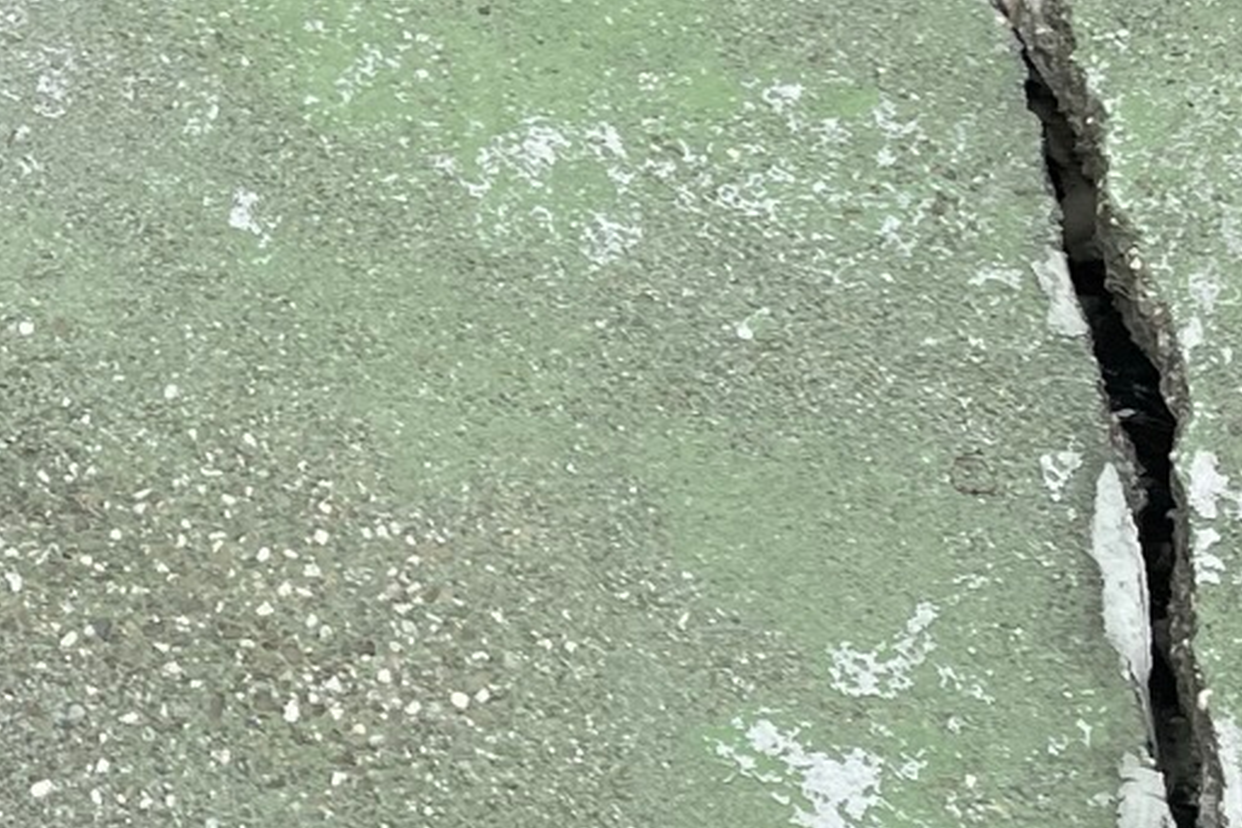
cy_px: -242
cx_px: -167
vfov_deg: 12.3
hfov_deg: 18.1
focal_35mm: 108
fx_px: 3726
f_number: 1.6
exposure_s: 1/994
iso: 32
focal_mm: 5.1
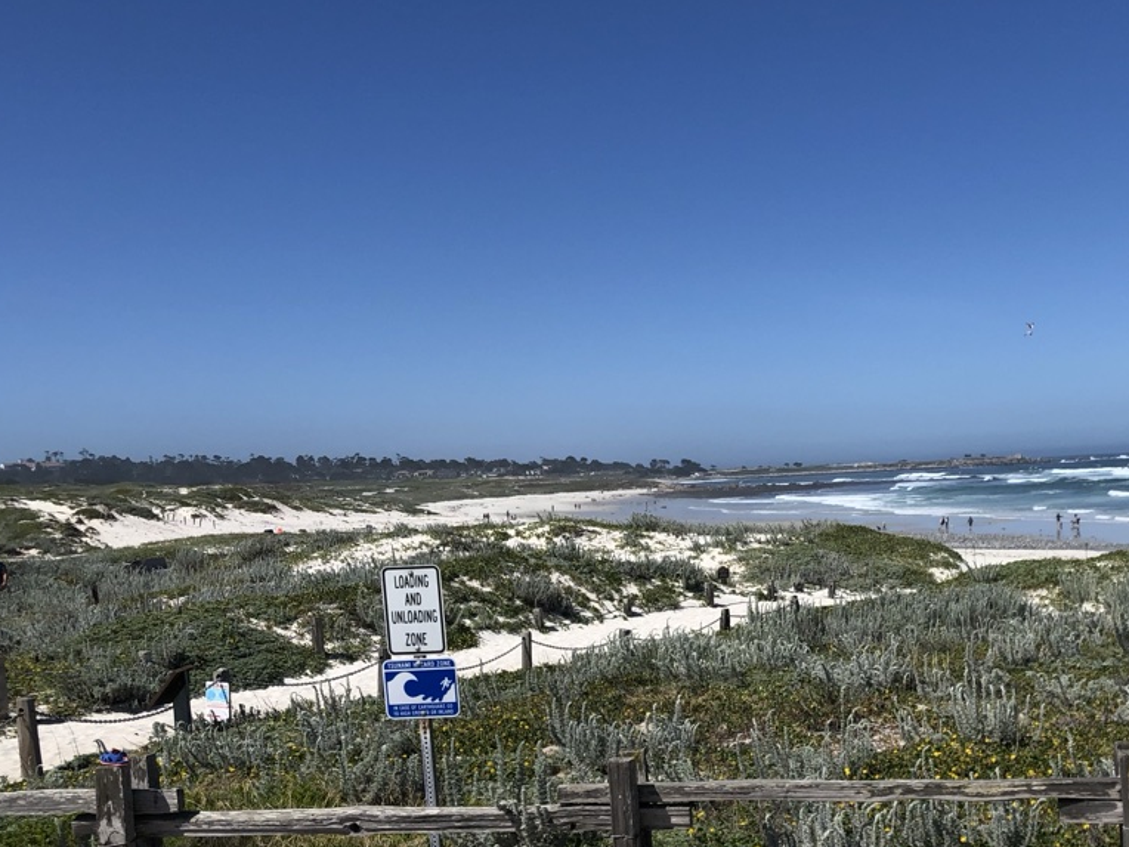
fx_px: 1435
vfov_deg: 32.6
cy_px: 568
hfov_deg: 42.2
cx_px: 773
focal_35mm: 44
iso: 20
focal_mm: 4
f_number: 1.8
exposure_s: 1/2667
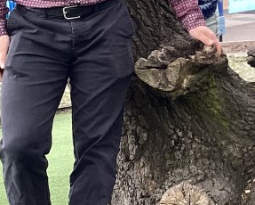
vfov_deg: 14.1
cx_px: 360
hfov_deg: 16.5
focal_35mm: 108
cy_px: 9
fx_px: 816
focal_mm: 3.3
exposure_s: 1/120
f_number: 2.4
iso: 100
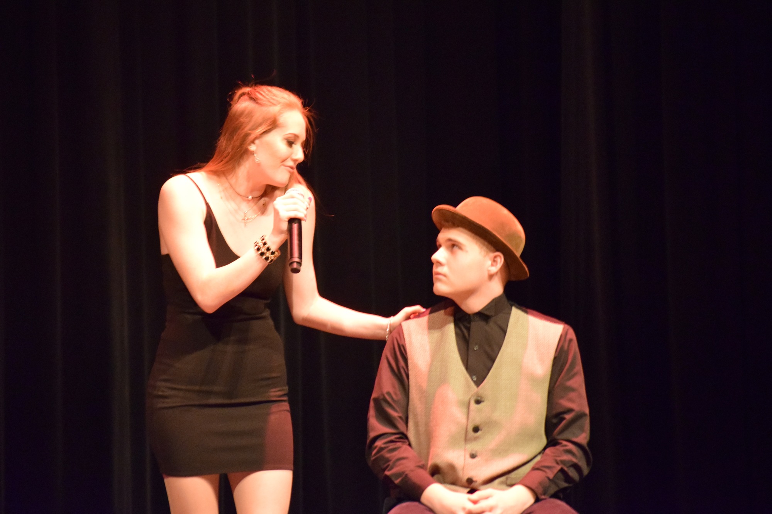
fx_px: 4824
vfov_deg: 6.1
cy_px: 257
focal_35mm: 225
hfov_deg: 9.1
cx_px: 386
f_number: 5
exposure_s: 1/25
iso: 6400
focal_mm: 150
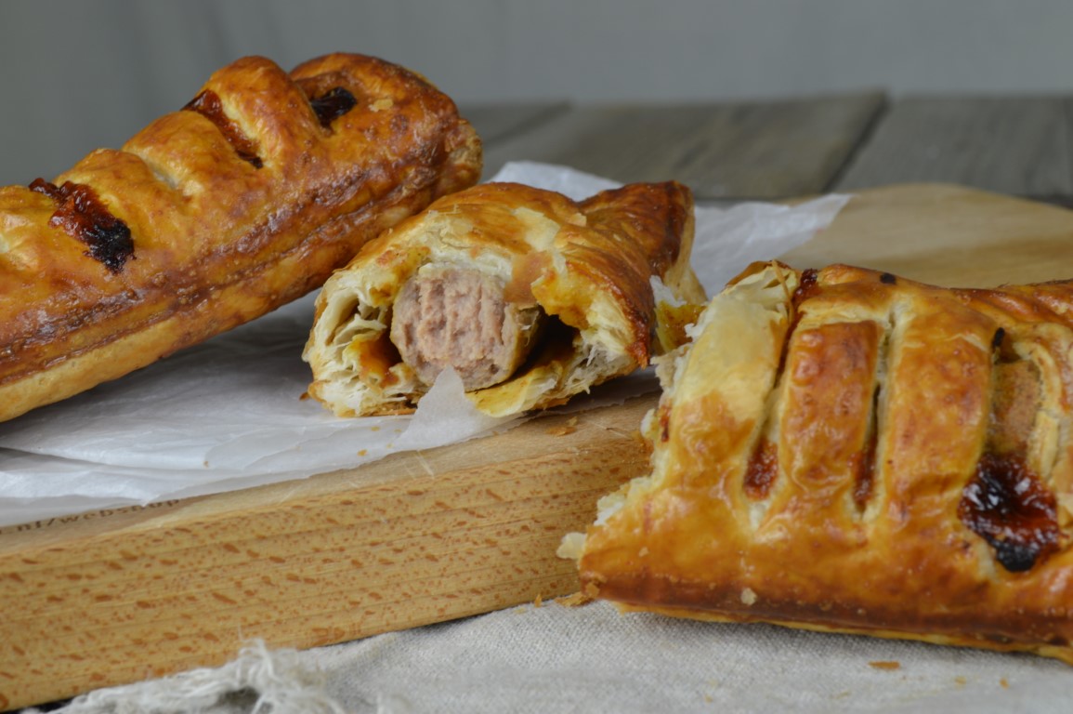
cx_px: 536
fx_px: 1787
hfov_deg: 33.4
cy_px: 357
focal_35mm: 60
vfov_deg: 22.6
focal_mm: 40
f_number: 9
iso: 100
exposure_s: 1/5
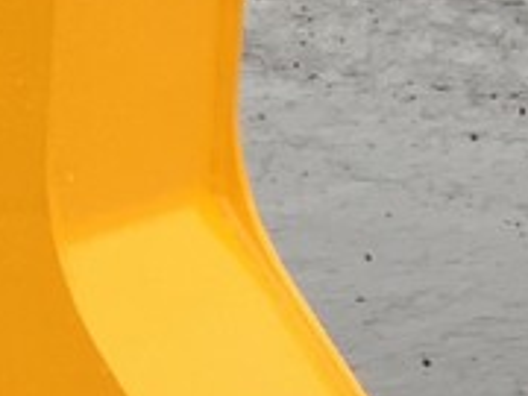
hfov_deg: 7.2
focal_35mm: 232
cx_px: -1288
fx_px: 3539
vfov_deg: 6.3
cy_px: -241
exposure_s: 1/128
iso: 32
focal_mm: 4.15
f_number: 2.2
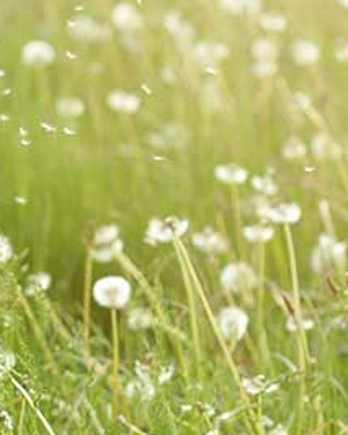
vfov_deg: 6.3
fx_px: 3950
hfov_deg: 5.0
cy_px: 175
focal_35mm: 307
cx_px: -257
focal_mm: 85
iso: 640
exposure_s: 1/800
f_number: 3.5
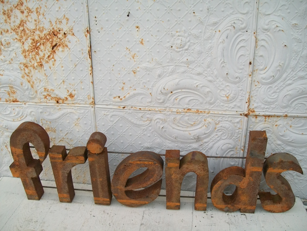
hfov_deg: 51.4
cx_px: 154
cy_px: 116
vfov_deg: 39.7
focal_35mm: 36
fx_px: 319
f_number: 2.7
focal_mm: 6
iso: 80
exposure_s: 1/60
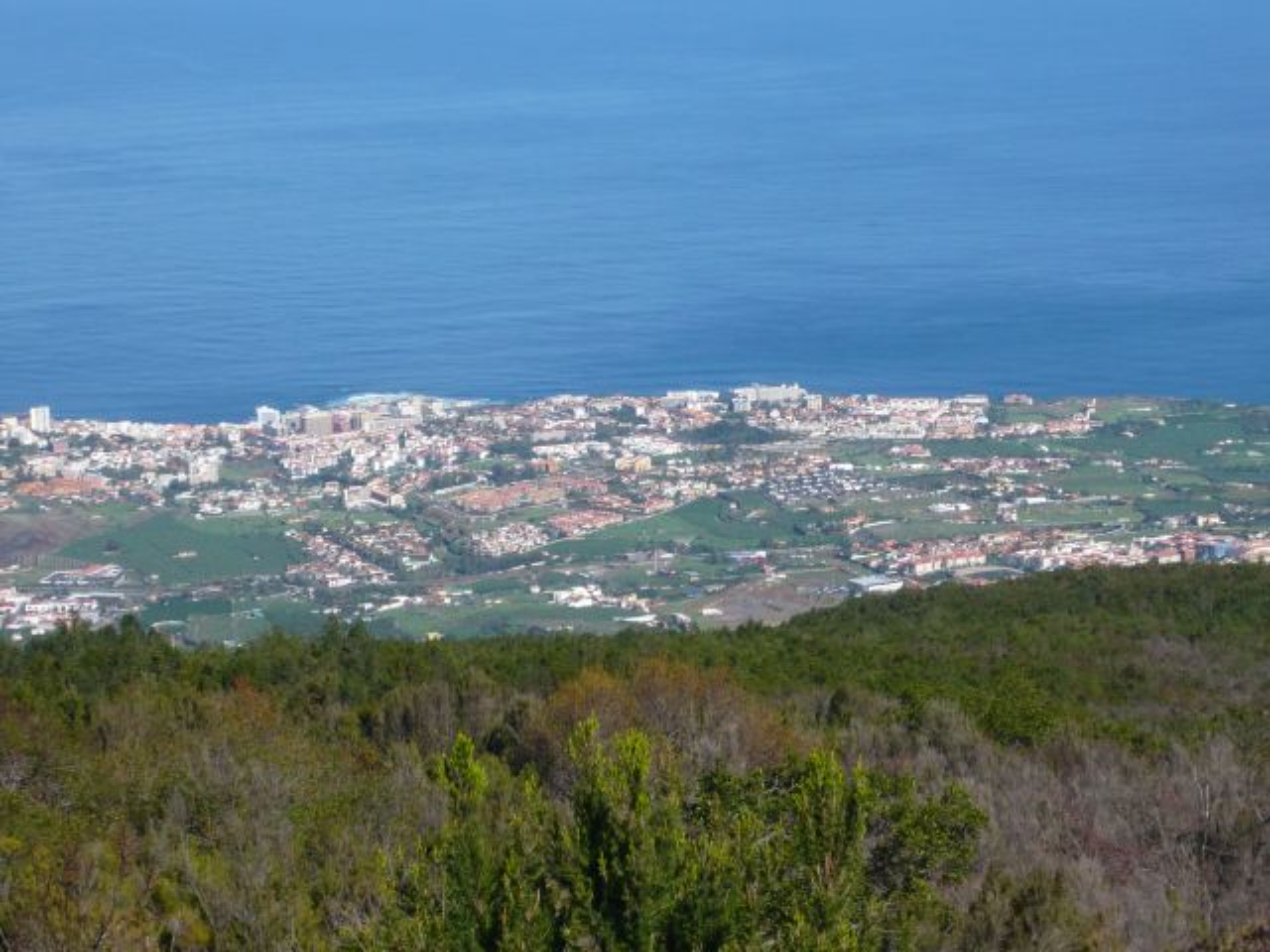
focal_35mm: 128
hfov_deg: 15.4
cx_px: 635
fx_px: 4696
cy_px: 476
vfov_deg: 11.6
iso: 100
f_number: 5.6
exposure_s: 1/640
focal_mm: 16.4
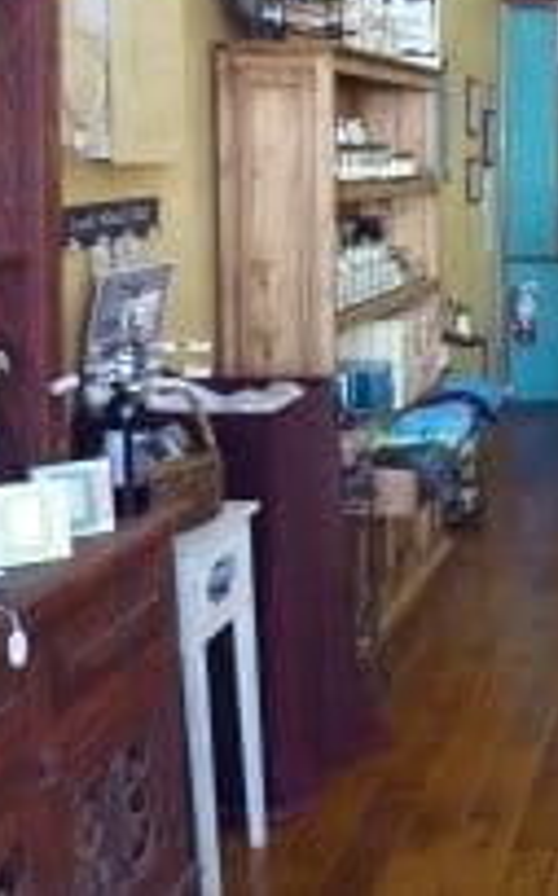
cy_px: 242
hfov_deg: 21.7
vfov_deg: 38.1
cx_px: 778
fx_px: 1269
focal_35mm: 52
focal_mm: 4.1
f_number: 3.3
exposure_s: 1/30
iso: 320
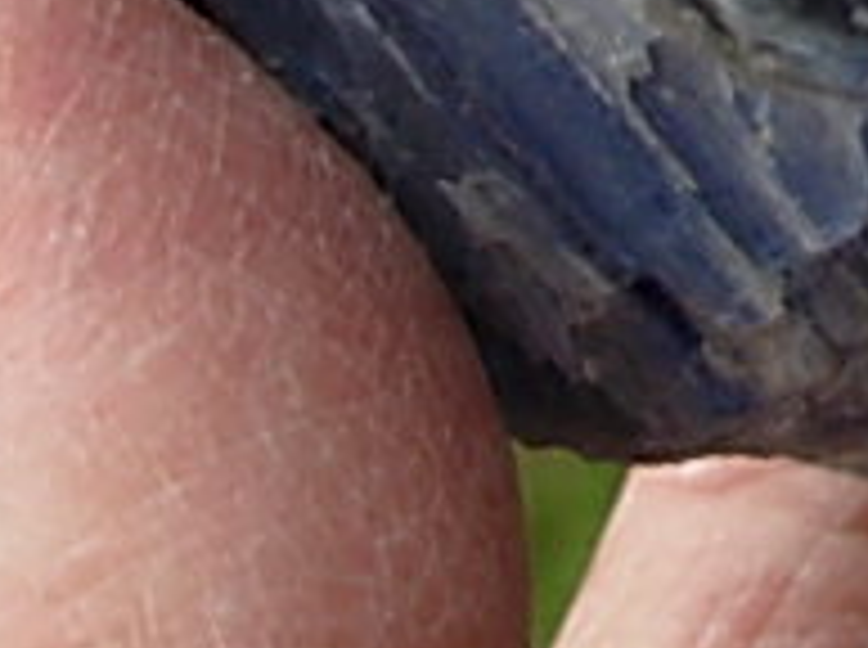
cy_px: -288
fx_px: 5056
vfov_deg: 7.2
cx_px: 1776
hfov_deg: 9.2
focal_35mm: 202
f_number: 2.9
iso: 50
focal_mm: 6.3
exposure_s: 1/95.9
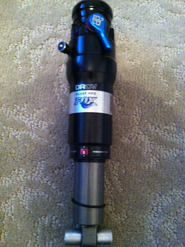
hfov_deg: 40.6
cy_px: 124
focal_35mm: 35
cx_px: 92
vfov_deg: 52.7
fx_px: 250
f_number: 2.8
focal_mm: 3.85
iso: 1000
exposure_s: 1/15
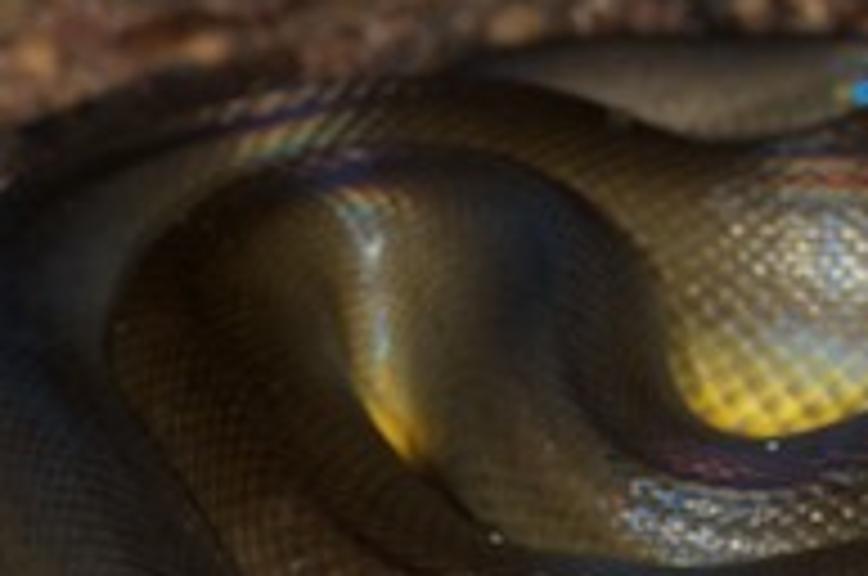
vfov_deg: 3.4
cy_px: 628
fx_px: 9828
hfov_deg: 5.1
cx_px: 585
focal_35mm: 408
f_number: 8
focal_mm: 105
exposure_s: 1/160
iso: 100
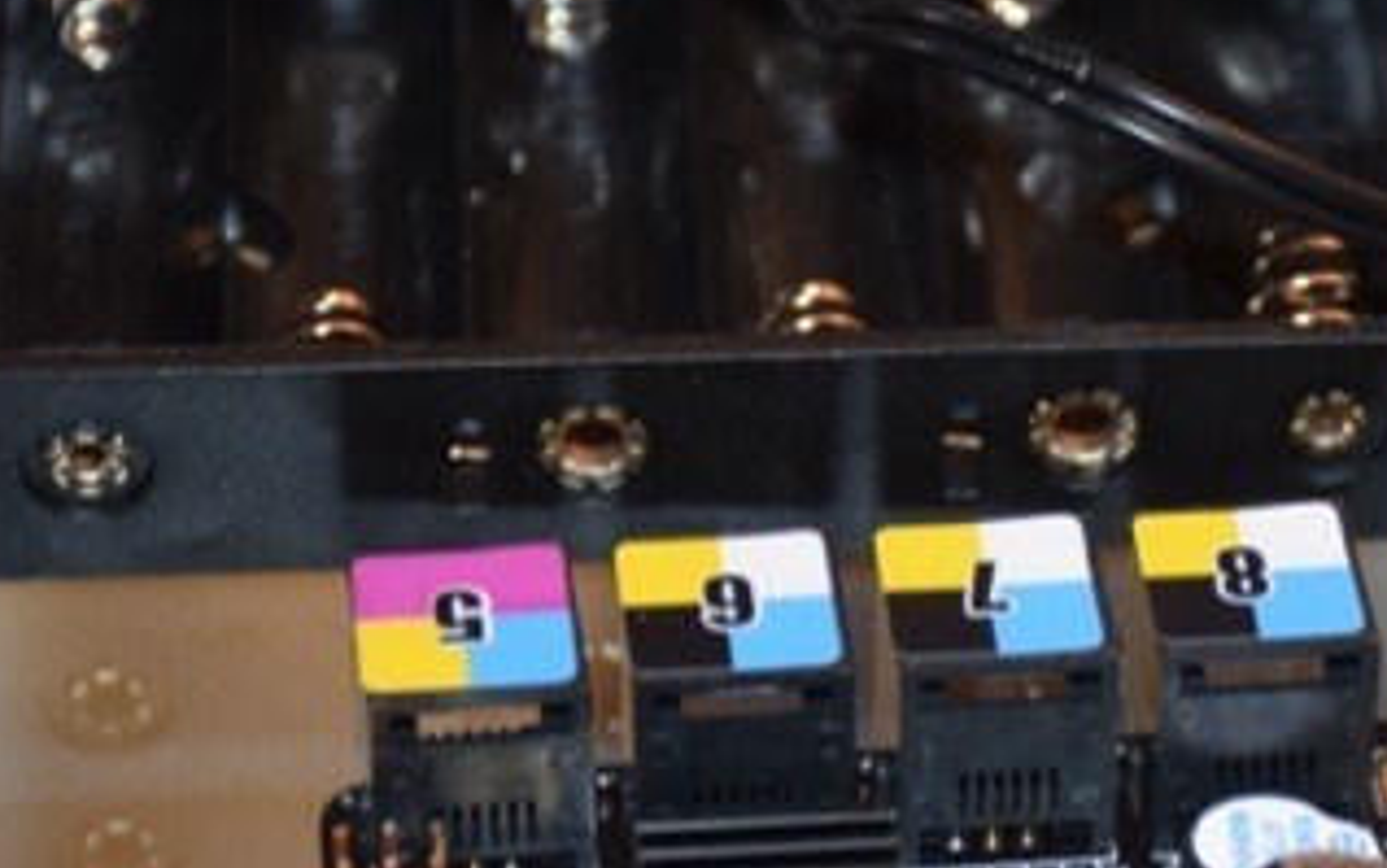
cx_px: 1016
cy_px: 700
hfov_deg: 10.2
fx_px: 7790
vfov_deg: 6.4
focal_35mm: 206
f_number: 5
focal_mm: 66
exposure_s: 1/60
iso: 900
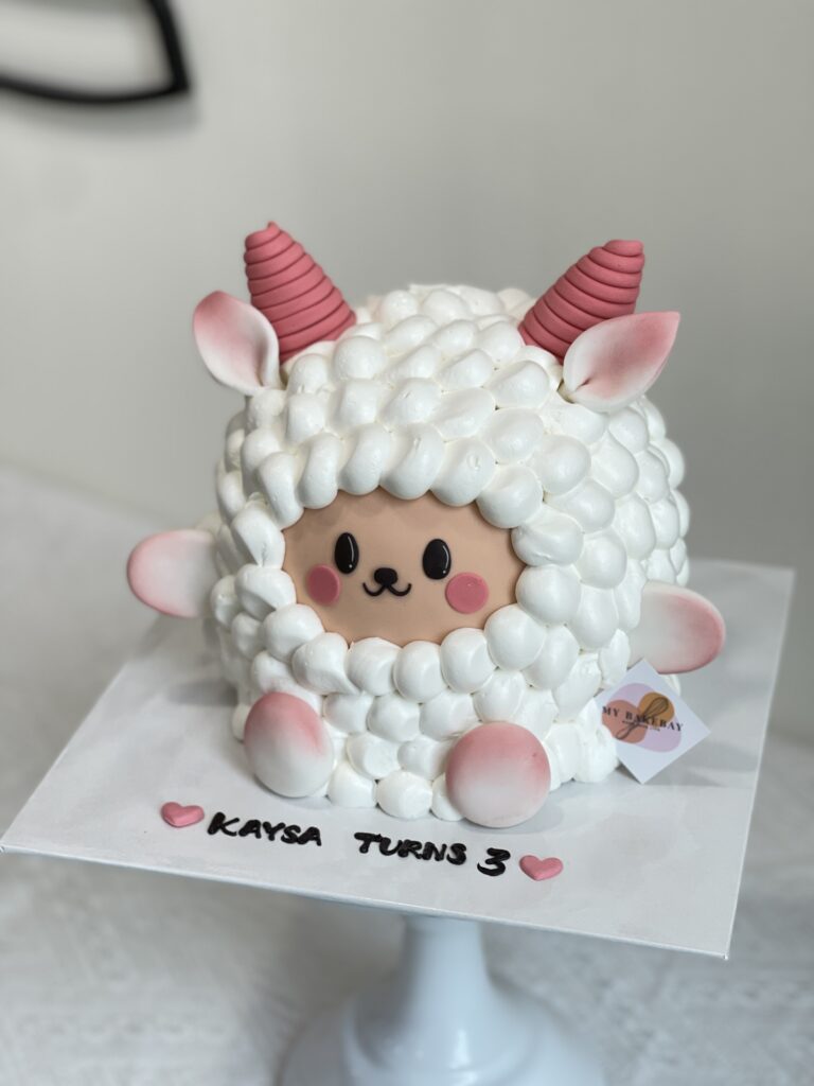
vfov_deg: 30.3
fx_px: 2007
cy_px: 543
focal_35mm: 64
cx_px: 407
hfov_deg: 22.9
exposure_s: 1/100
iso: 50
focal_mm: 7.5
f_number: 2.2
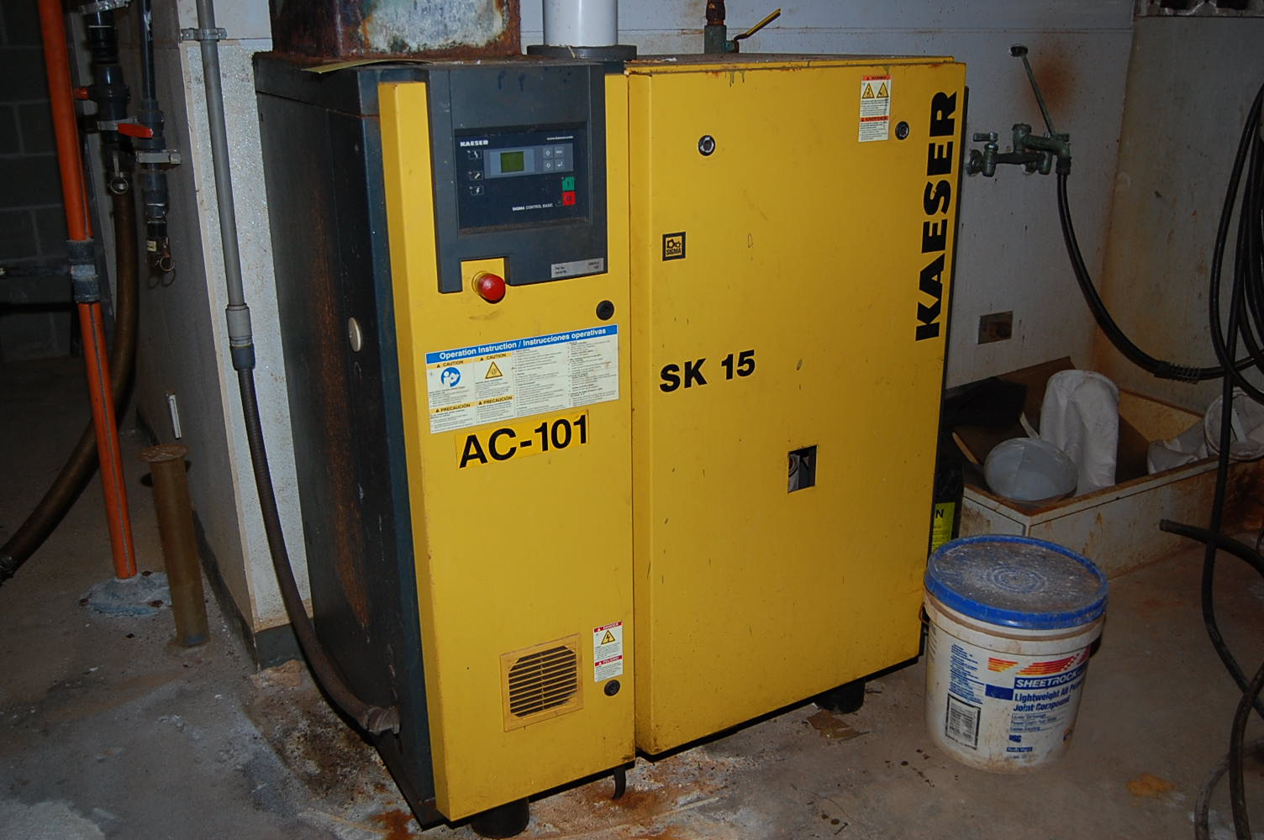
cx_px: 632
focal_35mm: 33
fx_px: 1158
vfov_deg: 39.9
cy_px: 420
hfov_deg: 57.3
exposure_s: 1/60
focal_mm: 22
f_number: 4
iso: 400
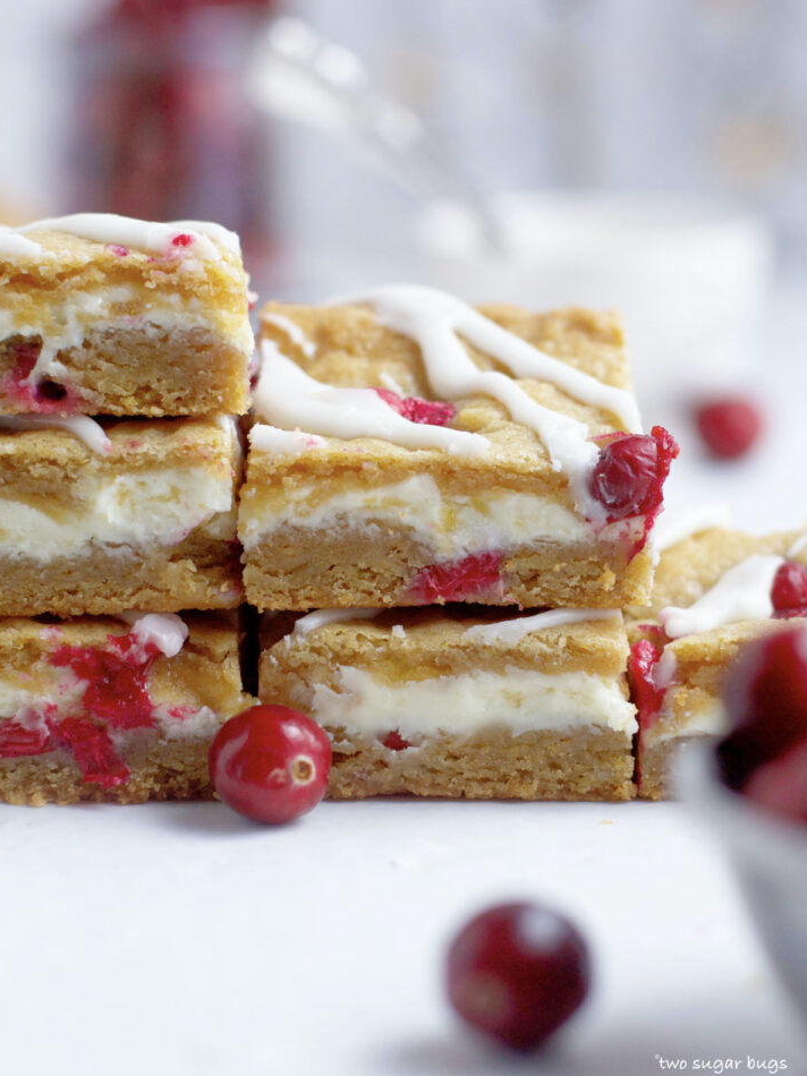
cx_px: 402
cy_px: 487
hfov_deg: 18.0
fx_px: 2550
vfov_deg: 23.8
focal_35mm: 82
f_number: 2.8
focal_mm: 50
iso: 100
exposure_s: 1/160
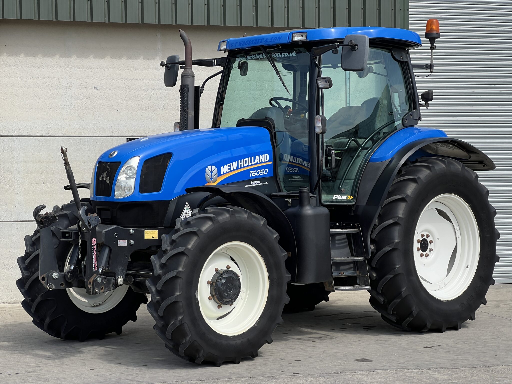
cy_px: 192
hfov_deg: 25.3
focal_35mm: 77
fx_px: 1139
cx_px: 256
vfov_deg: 19.1
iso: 32
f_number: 2.8
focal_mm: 9
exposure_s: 1/536
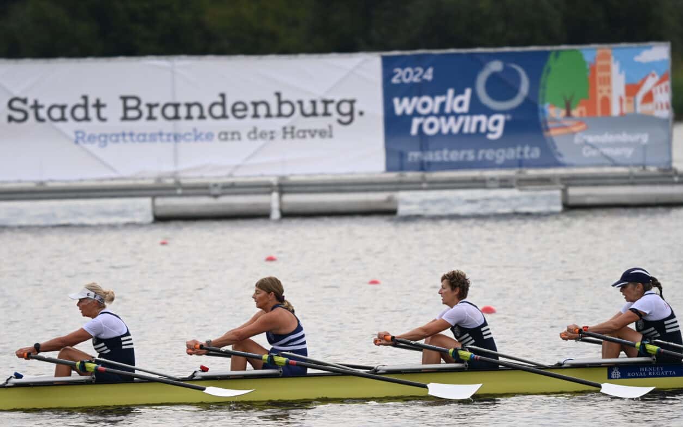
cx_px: 323
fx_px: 9084
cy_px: 262
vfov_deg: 2.7
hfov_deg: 4.3
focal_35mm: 488
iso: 500
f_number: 6.3
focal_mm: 390
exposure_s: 1/1000
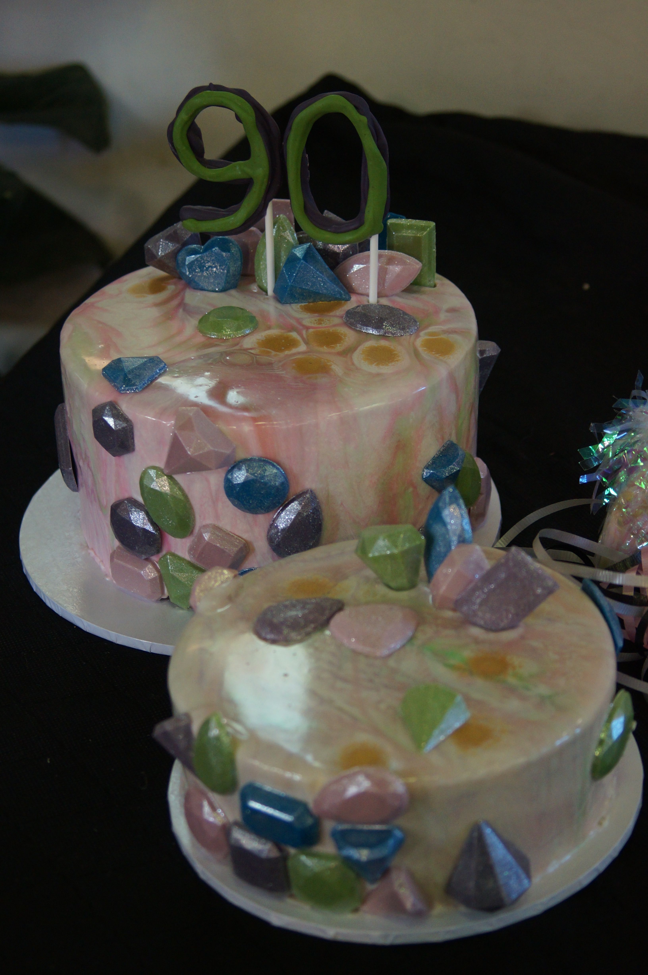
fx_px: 2029
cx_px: 324
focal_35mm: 75
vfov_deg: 27.0
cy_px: 488
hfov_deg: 18.1
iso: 1000
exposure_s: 1/80
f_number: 4
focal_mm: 50
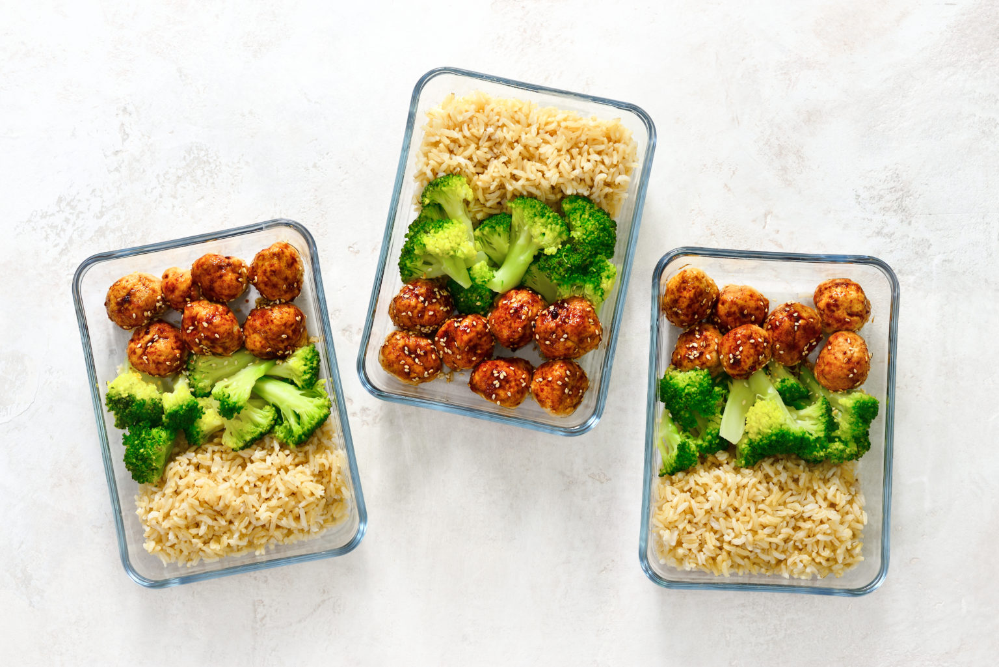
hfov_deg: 39.6
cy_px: 334
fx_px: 1388
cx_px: 500
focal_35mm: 50
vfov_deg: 27.0
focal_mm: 50
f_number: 8
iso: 100
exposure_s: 1
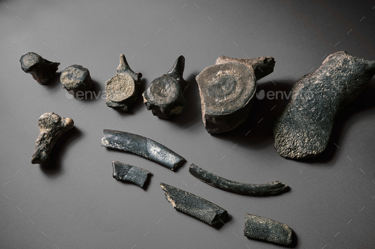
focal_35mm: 30
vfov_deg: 43.6
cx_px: 188
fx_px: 312
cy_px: 124
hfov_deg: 61.9
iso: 160
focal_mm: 20.3
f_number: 8
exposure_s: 1/125
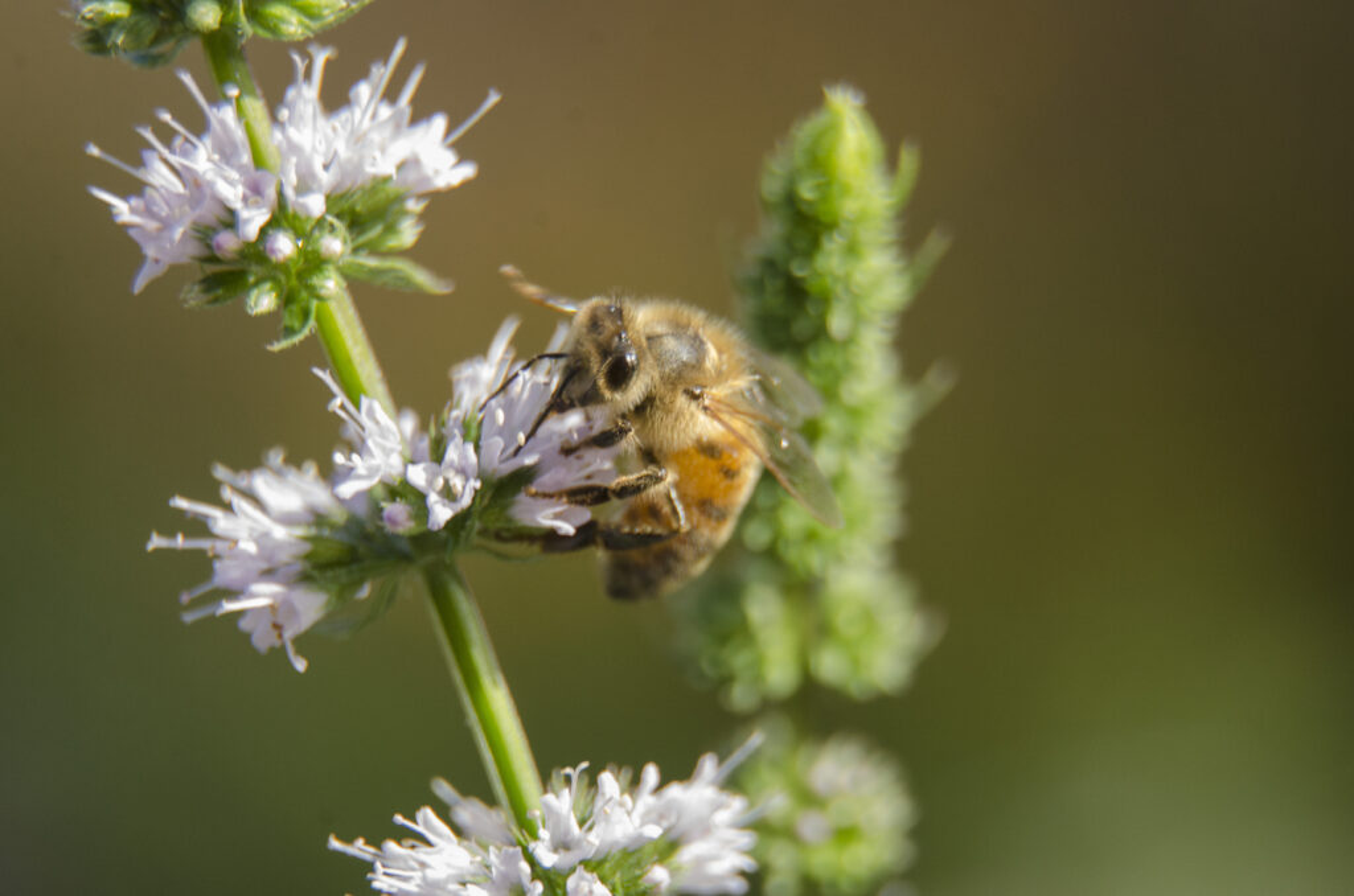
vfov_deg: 8.7
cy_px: 448
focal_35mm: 158
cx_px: 677
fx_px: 5911
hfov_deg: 13.1
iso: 1000
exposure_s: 1/250
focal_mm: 105
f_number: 5.6
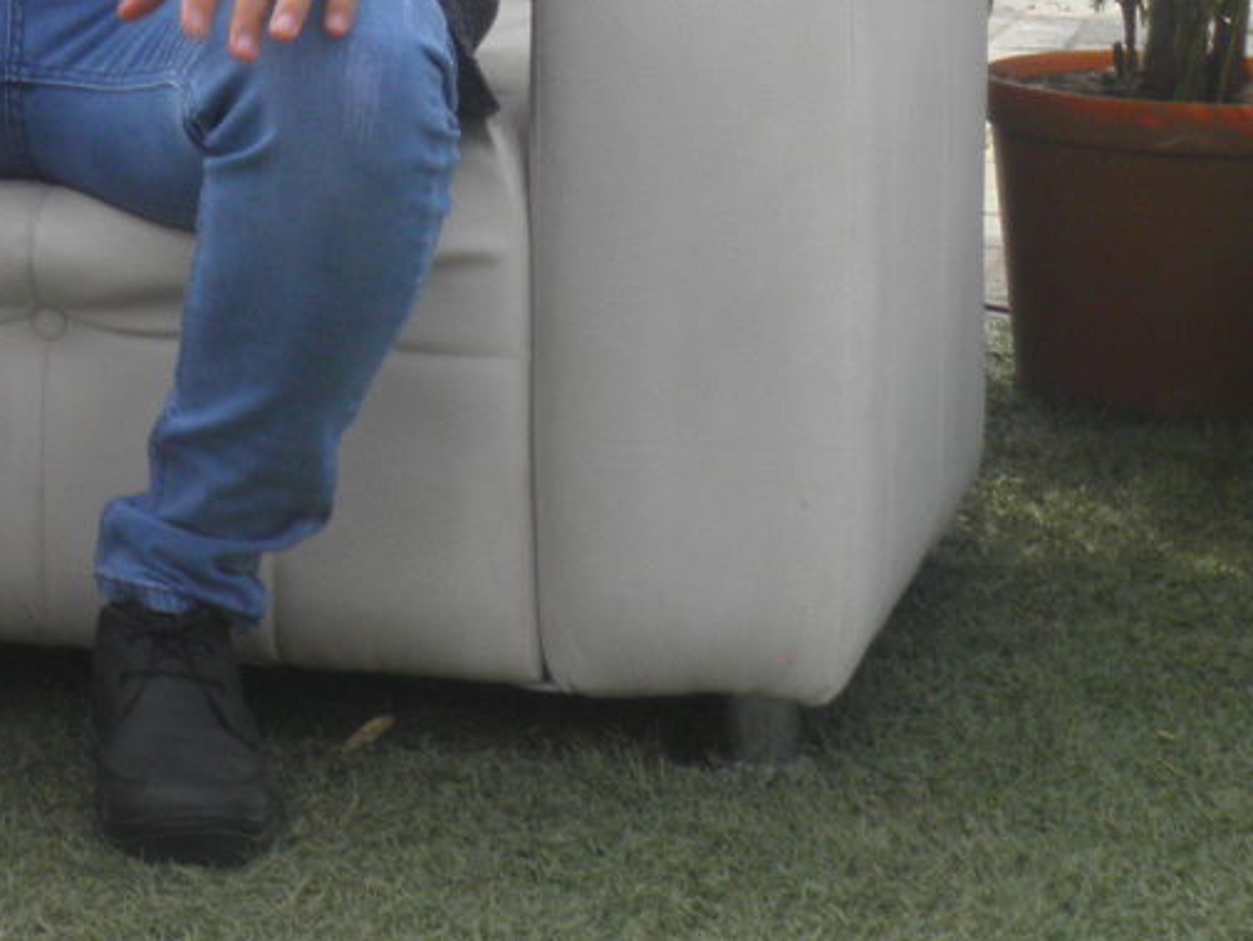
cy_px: -253
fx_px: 5034
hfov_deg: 13.6
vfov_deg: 10.5
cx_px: -451
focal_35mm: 139
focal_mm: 7.9
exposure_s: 1/60
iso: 50
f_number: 5.3
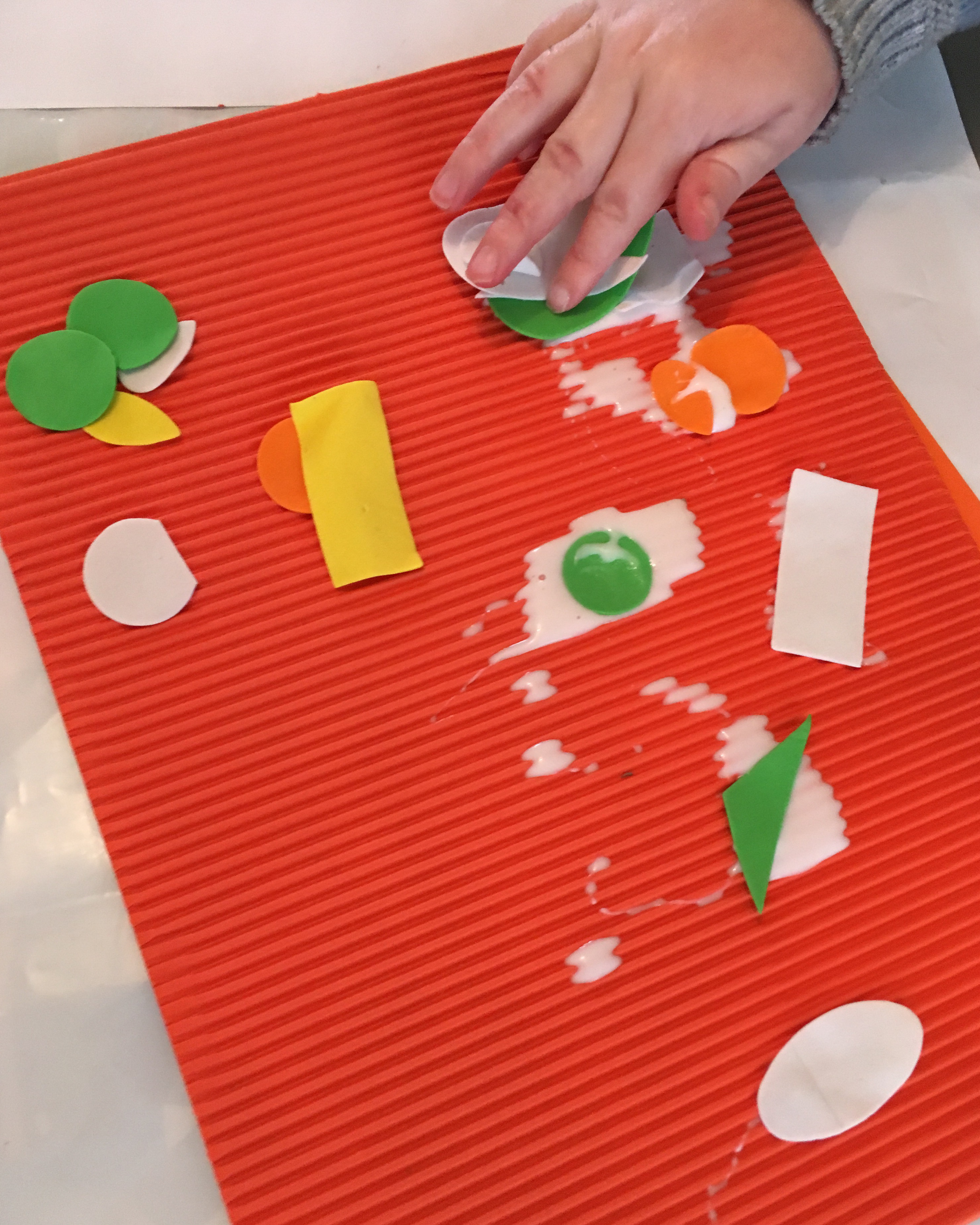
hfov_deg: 47.1
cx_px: 497
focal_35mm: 31
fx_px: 1124
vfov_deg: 57.1
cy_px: 665
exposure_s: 1/33
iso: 160
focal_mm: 4.15
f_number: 2.2
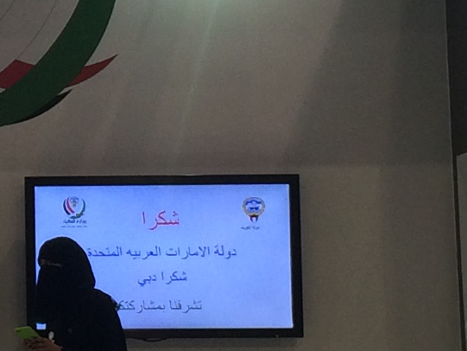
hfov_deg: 11.0
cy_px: 66
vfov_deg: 8.5
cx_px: -155
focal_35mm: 175
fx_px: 2361
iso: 32
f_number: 2.2
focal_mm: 4.15
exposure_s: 1/50
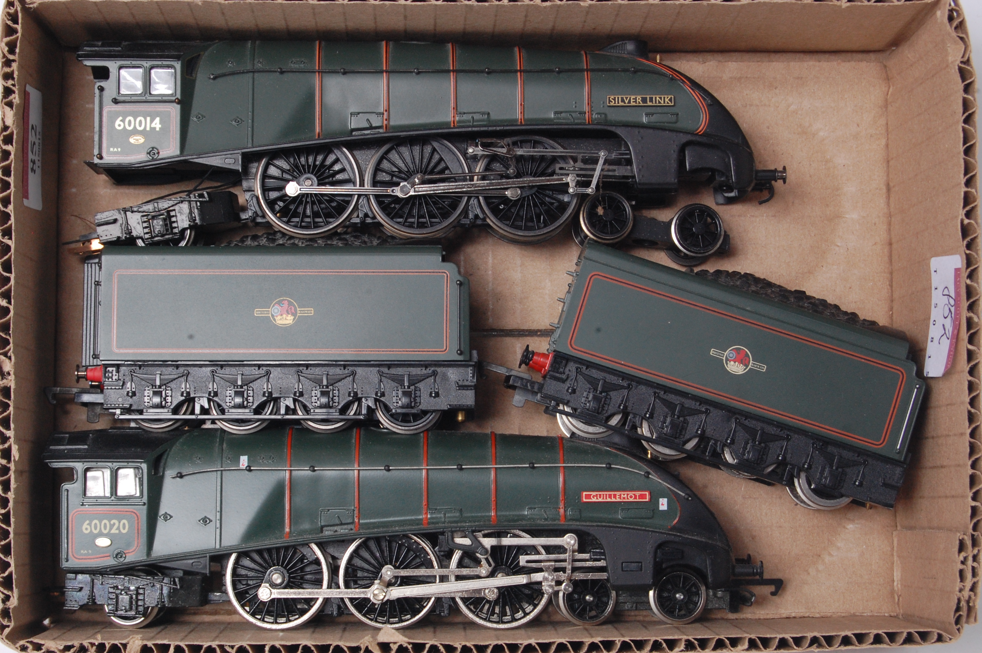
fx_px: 2248
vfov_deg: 16.5
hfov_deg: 24.6
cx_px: 491
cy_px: 326
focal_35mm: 82
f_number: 20
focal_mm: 55
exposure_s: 1/80
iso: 800
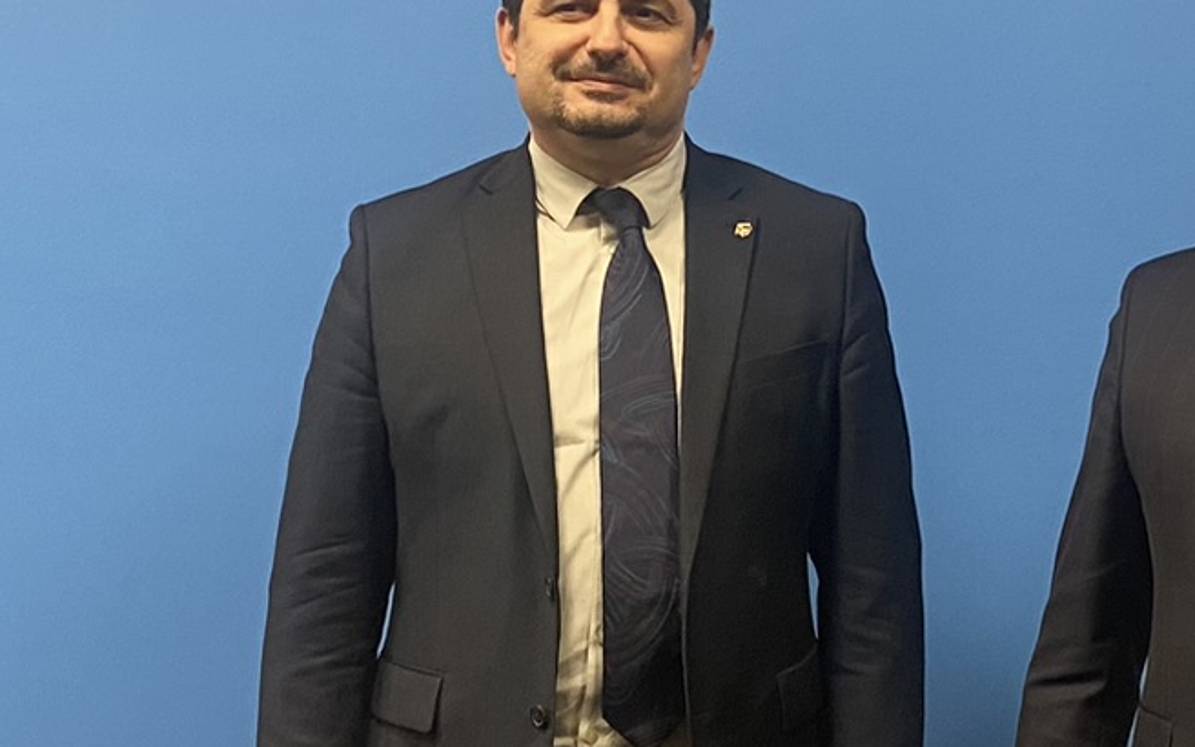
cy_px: 111
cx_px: 1000
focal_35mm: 86
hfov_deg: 23.6
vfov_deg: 15.1
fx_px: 2801
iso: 160
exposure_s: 1/50
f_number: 1.8
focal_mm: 4.25
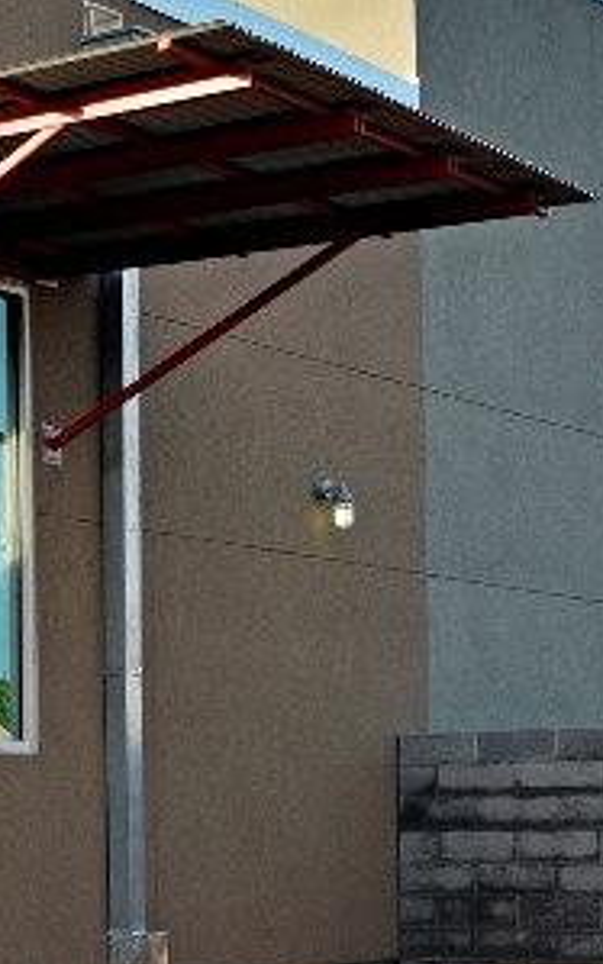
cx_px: -1154
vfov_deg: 25.9
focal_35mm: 79
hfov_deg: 11.2
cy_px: 274
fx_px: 2076
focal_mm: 18
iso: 100
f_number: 5
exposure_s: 1/100
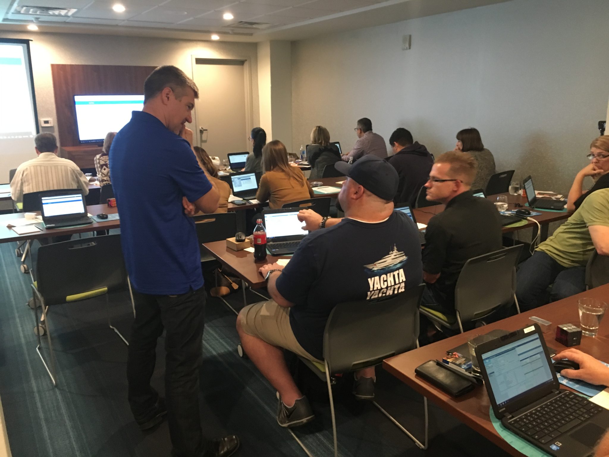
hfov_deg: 61.7
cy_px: 228
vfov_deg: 48.2
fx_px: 510
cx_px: 304
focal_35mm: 29
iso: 200
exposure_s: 1/15
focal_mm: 4.15
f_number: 2.2
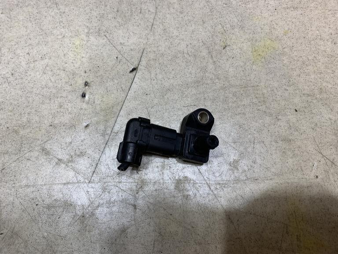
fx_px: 254
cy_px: 127
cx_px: 169
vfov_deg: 53.1
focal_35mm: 26
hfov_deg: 67.3
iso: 50
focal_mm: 4.25
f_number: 1.8
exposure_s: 1/100
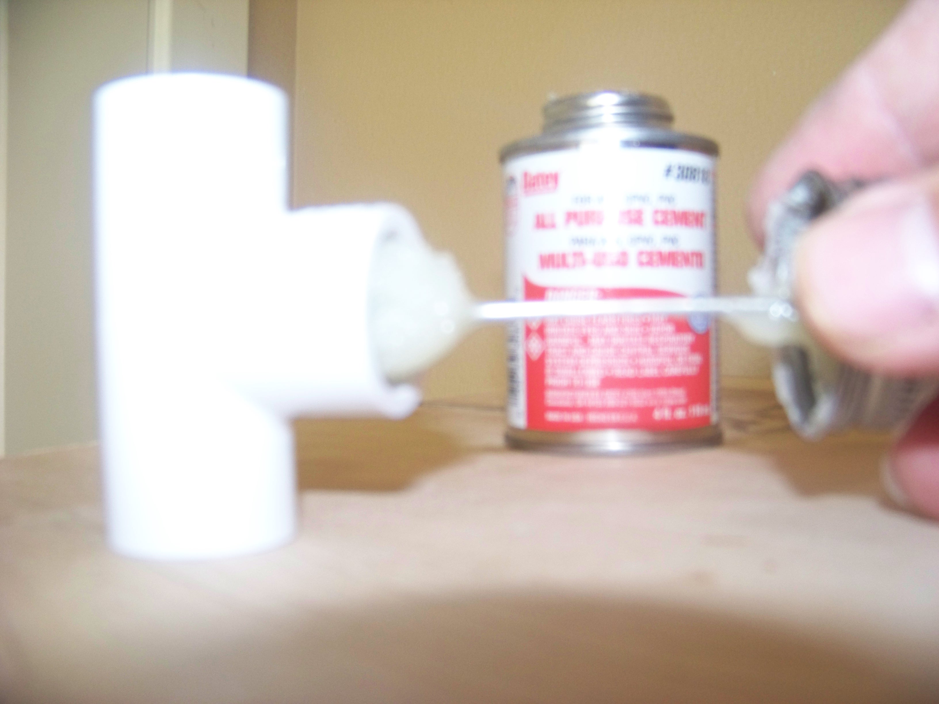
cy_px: 352
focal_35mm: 36
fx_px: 977
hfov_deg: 51.4
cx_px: 470
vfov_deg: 39.7
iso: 200
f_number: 2.8
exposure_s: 1/30
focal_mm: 5.85
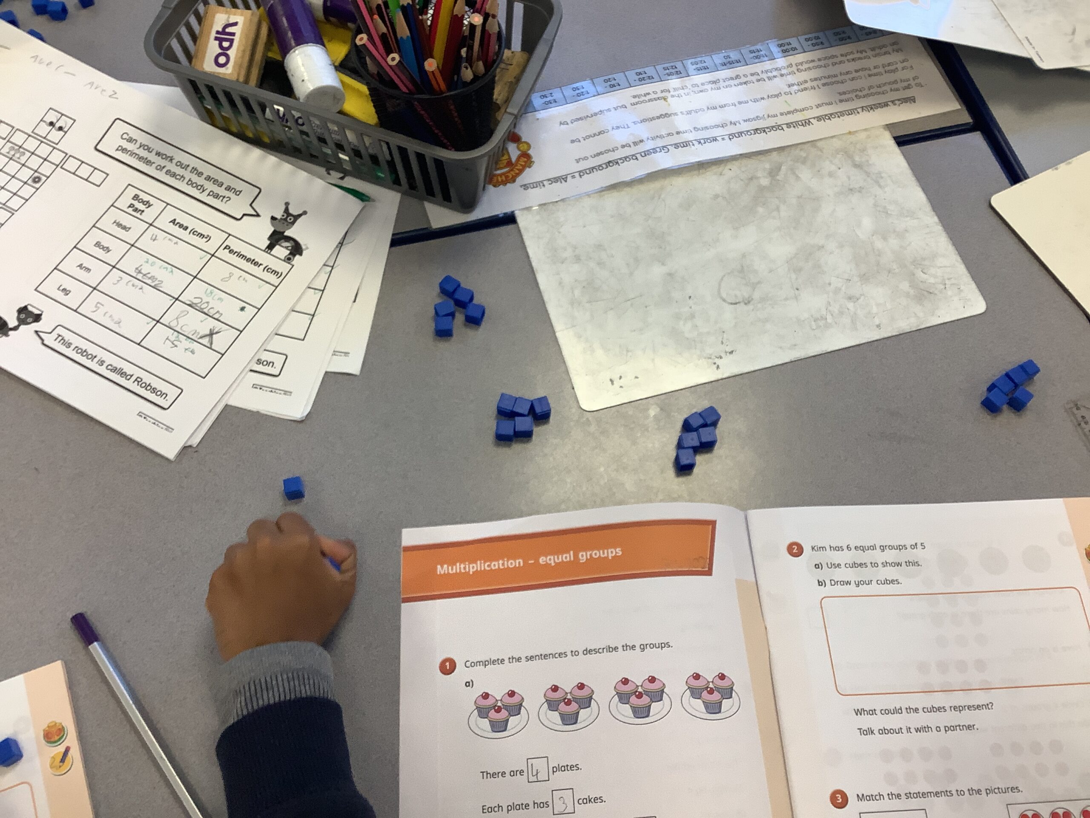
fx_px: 976
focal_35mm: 31
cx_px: 545
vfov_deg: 45.4
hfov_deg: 58.4
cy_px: 409
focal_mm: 3.3
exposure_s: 1/100
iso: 100
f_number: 2.4
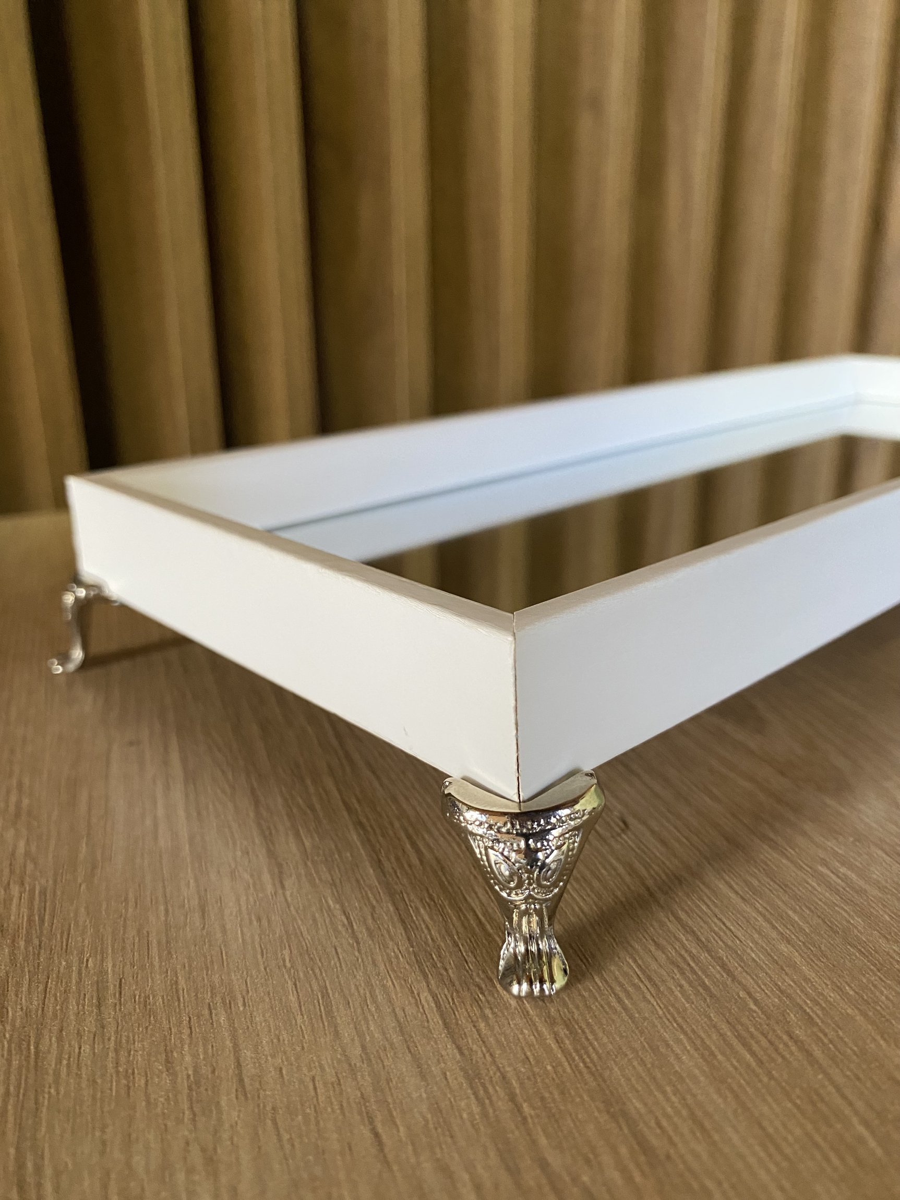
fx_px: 901
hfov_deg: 53.1
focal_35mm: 26
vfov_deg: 67.3
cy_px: 600
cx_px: 450
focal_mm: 4.25
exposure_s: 1/60
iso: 320
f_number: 1.8
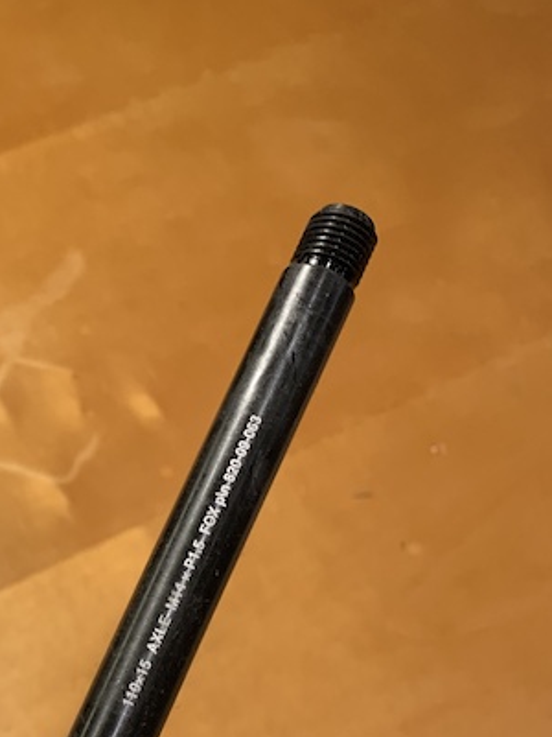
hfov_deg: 26.9
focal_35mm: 52
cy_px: 567
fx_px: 1106
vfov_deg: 35.8
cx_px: 33
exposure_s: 1/60
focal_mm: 4.25
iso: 100
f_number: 1.8
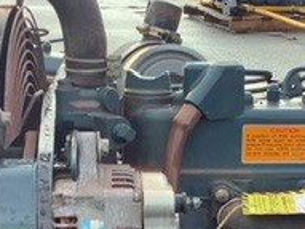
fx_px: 916
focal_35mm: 104
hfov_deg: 18.8
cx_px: 208
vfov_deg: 13.6
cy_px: 304
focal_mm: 3.3
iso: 25
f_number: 2.4
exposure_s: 1/128
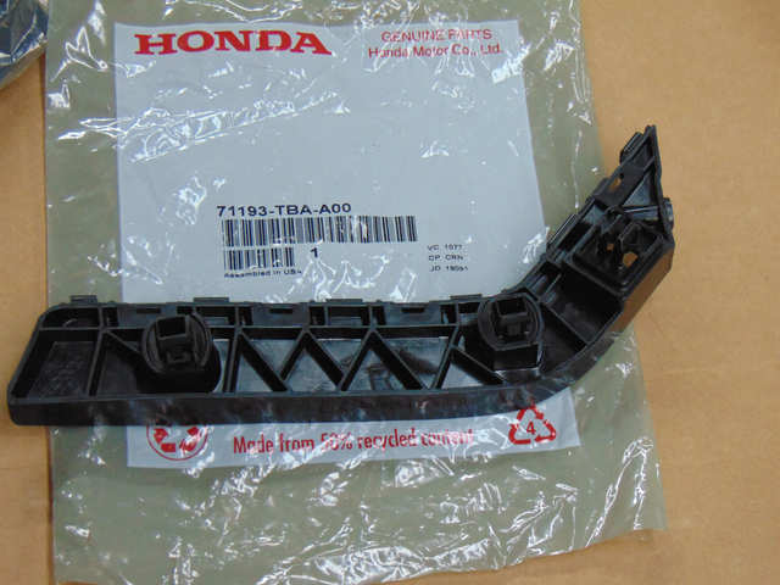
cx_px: 390
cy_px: 292
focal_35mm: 71
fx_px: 1600
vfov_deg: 20.7
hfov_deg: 27.4
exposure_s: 1/25
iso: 400
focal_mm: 12.8
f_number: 3.7
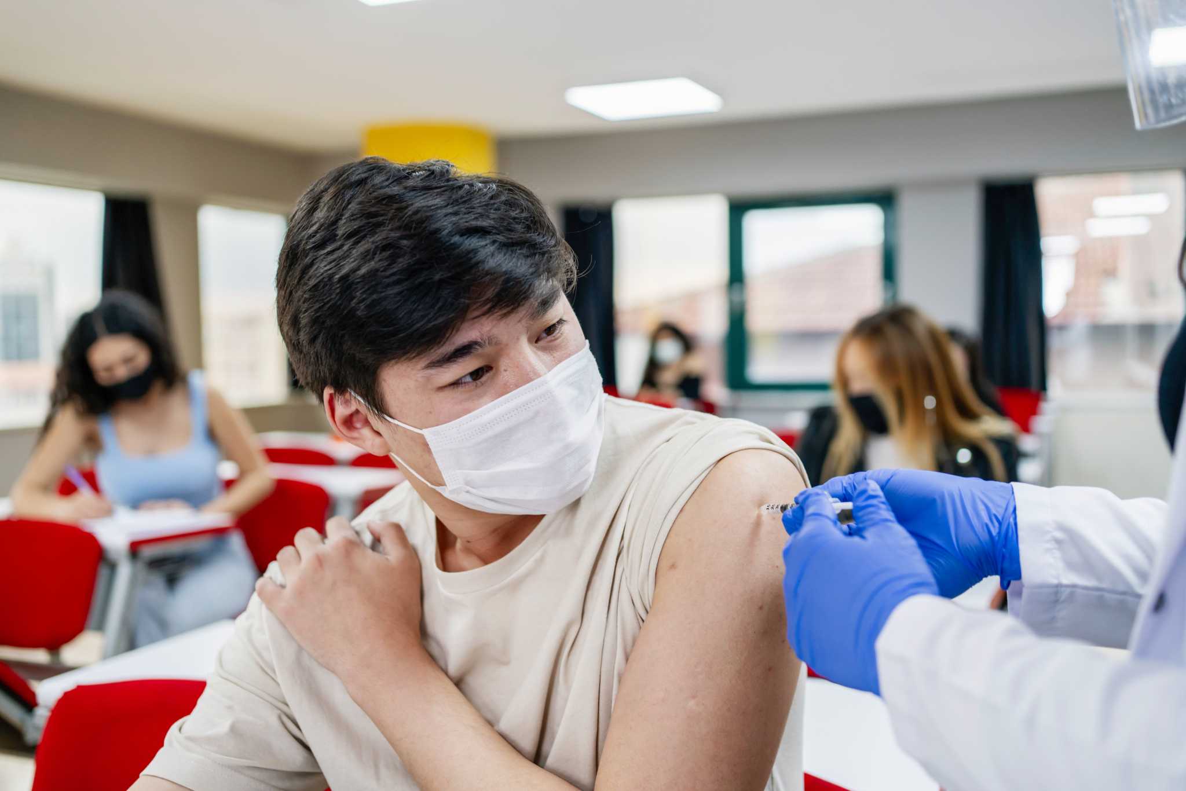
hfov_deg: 54.4
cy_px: 396
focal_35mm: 35
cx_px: 593
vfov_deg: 37.9
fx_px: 1153
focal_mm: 35
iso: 400
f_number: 2.5
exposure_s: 1/125
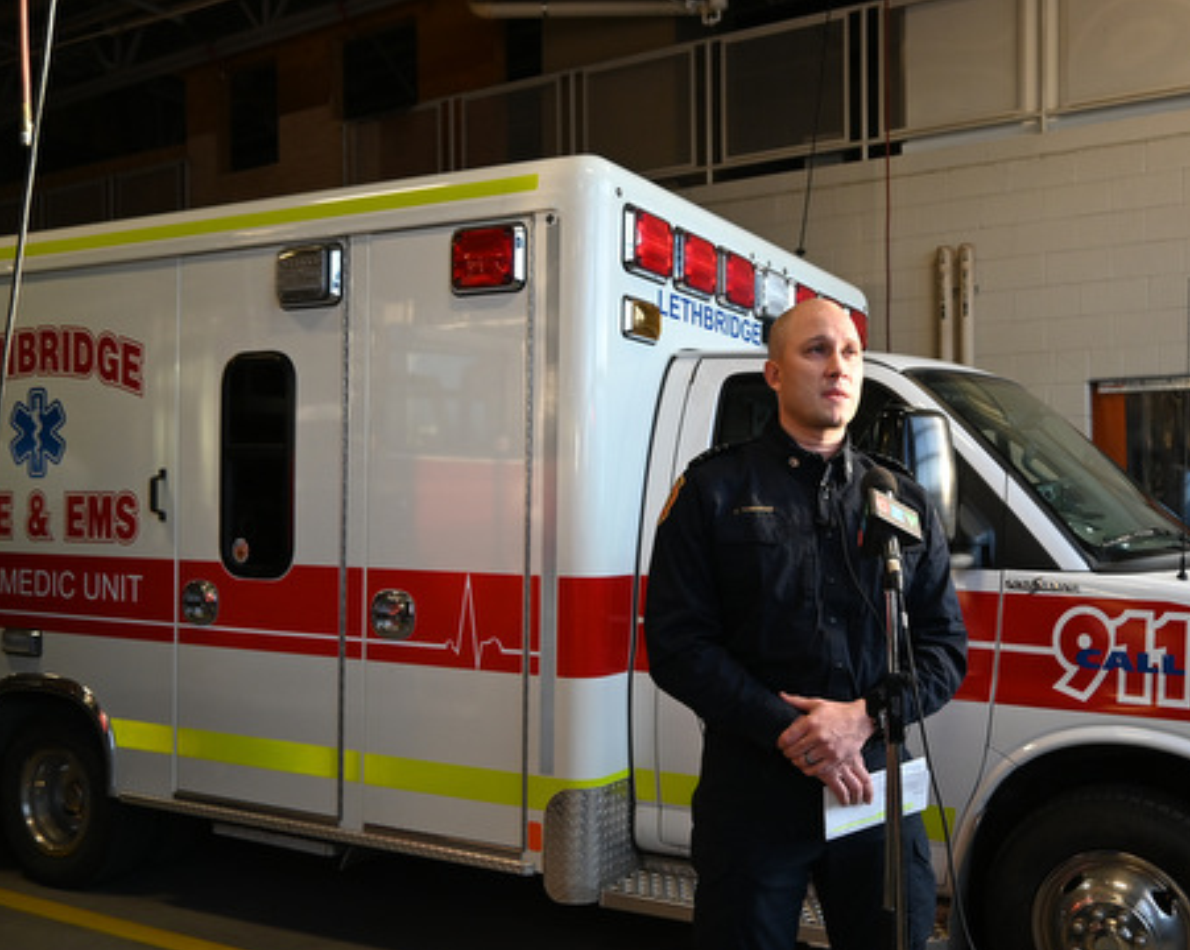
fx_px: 1126
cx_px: 765
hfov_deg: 54.9
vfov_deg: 45.7
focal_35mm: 32
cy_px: 519
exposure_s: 1/160
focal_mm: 16
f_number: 3.5
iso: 400
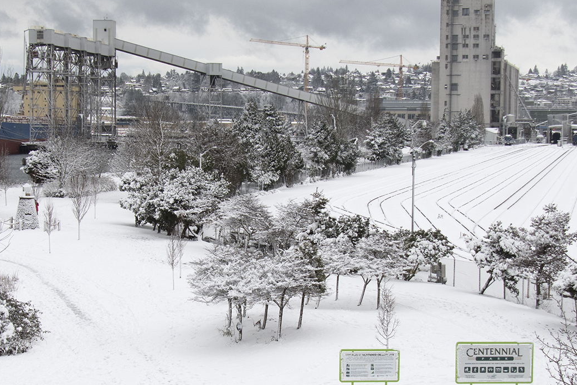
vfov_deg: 12.2
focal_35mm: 112
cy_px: 272
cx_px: 250
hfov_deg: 18.3
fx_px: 1795
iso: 320
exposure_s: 1/400
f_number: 5.6
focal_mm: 38
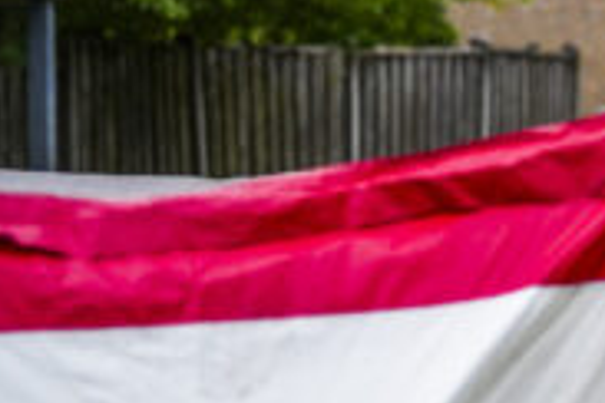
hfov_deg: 4.7
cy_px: 304
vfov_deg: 3.2
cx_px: 1184
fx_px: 7209
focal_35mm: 429
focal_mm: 102
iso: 800
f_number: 2.8
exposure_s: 1/800
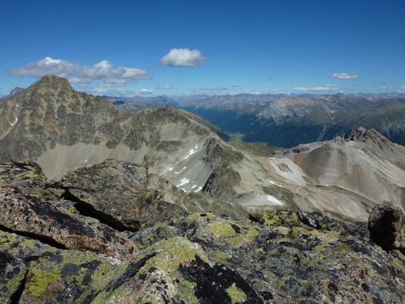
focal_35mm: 29
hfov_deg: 61.7
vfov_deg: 48.2
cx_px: 202
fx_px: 339
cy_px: 152
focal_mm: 4.7
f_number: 5.6
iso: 80
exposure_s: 1/640
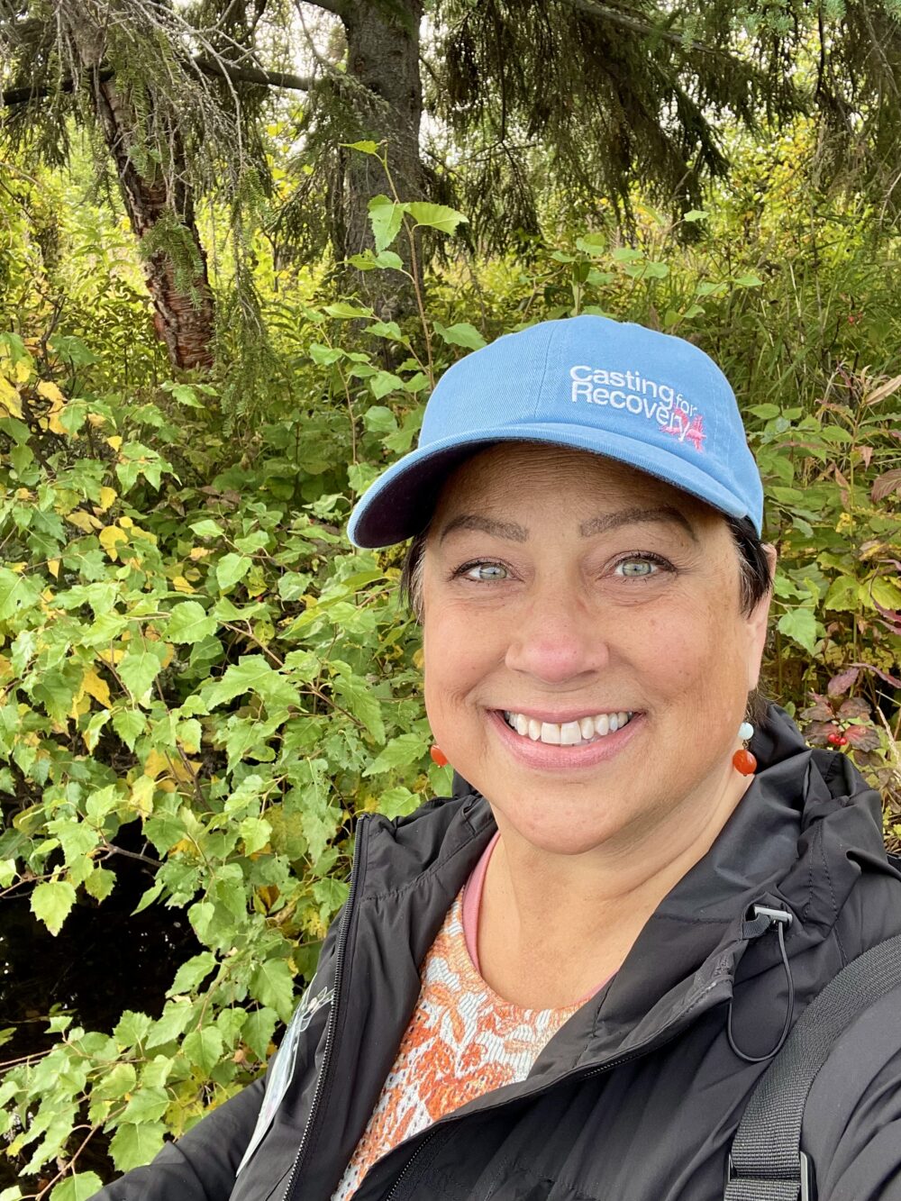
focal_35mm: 30
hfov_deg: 46.8
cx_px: 450
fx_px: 1041
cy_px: 600
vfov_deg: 60.0
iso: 25
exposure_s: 1/141
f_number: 2.2
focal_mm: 2.71
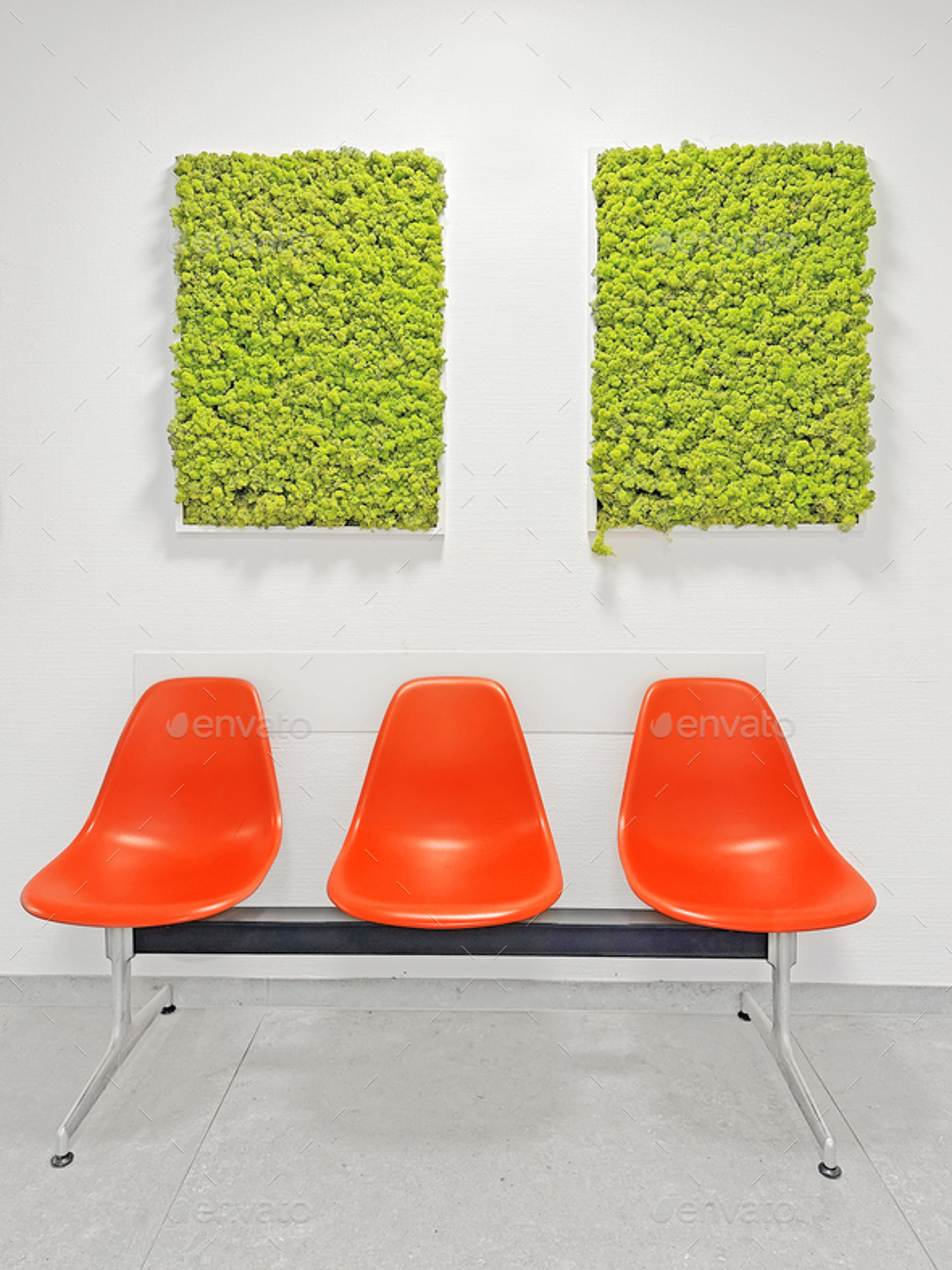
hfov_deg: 56.8
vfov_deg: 71.6
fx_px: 880
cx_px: 476
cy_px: 635
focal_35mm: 24
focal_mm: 6.86
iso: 160
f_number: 1.78
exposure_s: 1/100
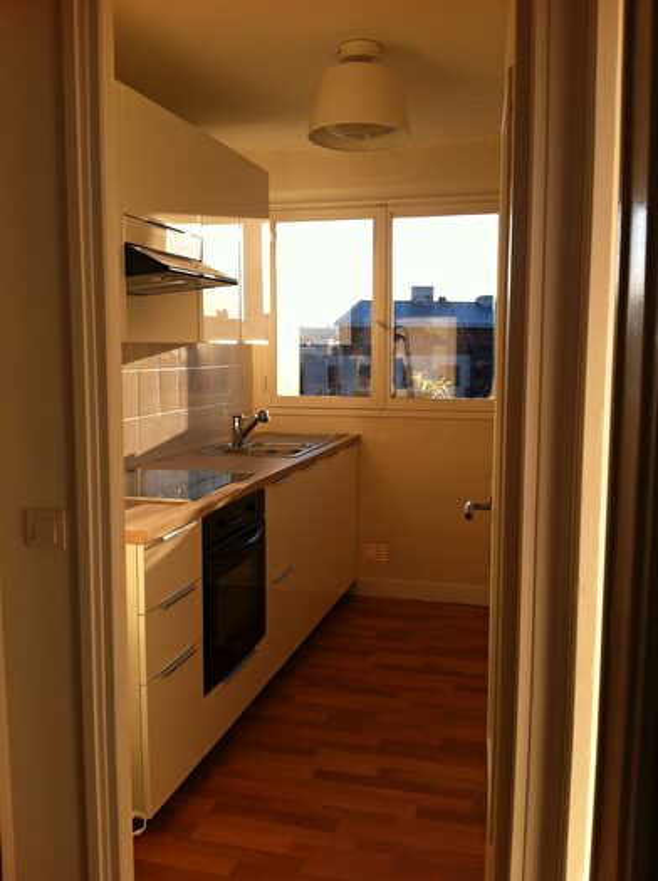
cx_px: 329
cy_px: 440
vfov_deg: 52.7
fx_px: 890
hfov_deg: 40.6
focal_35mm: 35
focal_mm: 3.85
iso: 80
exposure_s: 1/335
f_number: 2.8
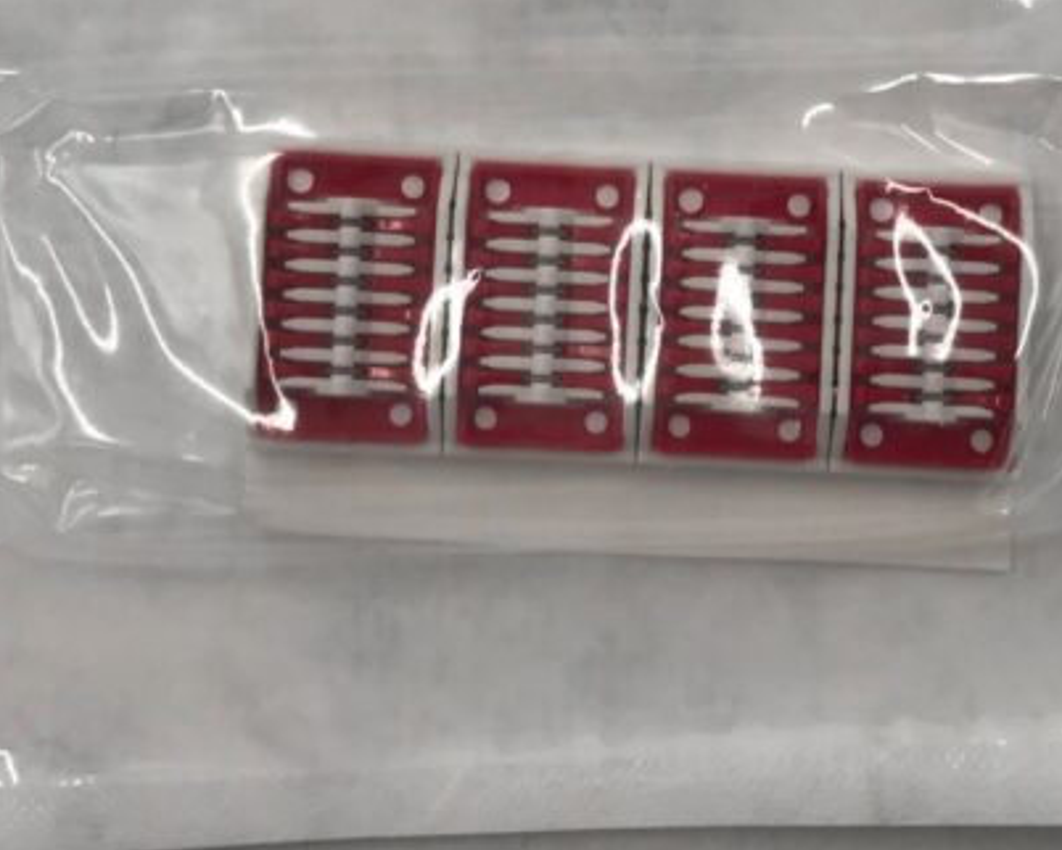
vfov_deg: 22.4
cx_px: 742
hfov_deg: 27.6
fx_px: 2138
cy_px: 259
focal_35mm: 68
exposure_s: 1/120
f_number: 1.8
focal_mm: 3.99
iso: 25
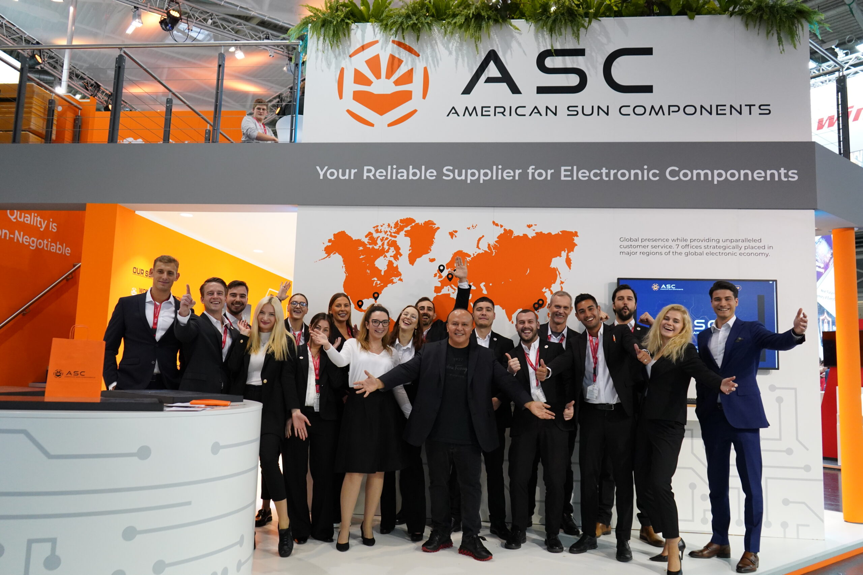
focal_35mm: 28
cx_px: 432
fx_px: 671
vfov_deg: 46.4
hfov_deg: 65.5
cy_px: 288
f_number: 3.5
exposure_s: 1/500
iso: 4000
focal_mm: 28
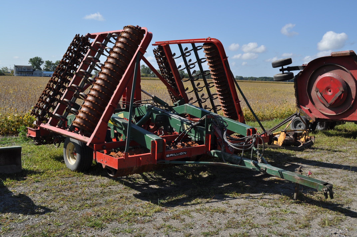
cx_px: 178
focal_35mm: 33
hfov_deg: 57.3
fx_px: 327
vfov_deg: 39.9
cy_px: 118
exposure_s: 1/320
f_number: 9
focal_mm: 22
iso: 200
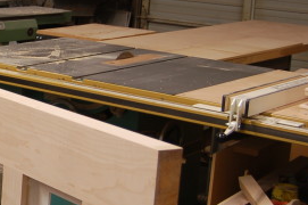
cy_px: 72
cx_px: -114
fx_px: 863
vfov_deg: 13.5
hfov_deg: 18.5
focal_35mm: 101
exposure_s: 1/10
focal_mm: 22
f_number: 3.8
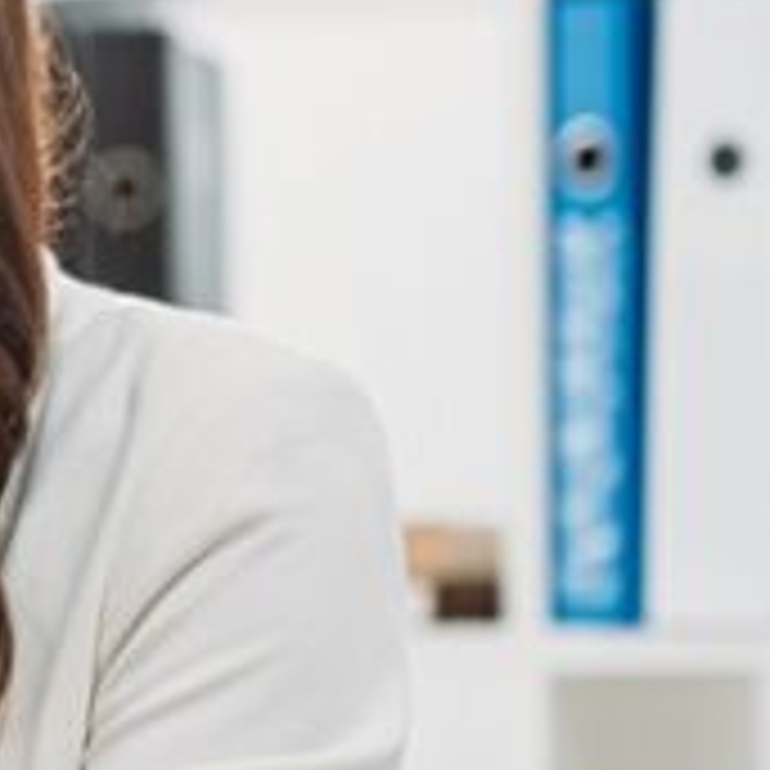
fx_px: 10117
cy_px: 615
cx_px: -874
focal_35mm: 402
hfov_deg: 4.3
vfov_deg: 4.4
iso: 80
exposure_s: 1/200
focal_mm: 105
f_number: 3.5
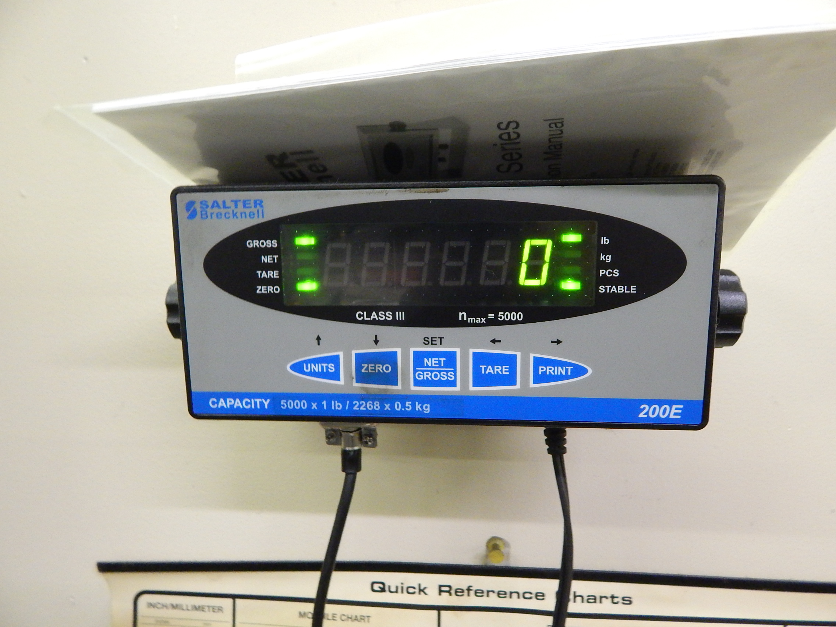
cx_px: 418
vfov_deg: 58.9
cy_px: 314
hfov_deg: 73.9
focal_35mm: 23
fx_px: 555
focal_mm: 4
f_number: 3
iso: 200
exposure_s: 1/6
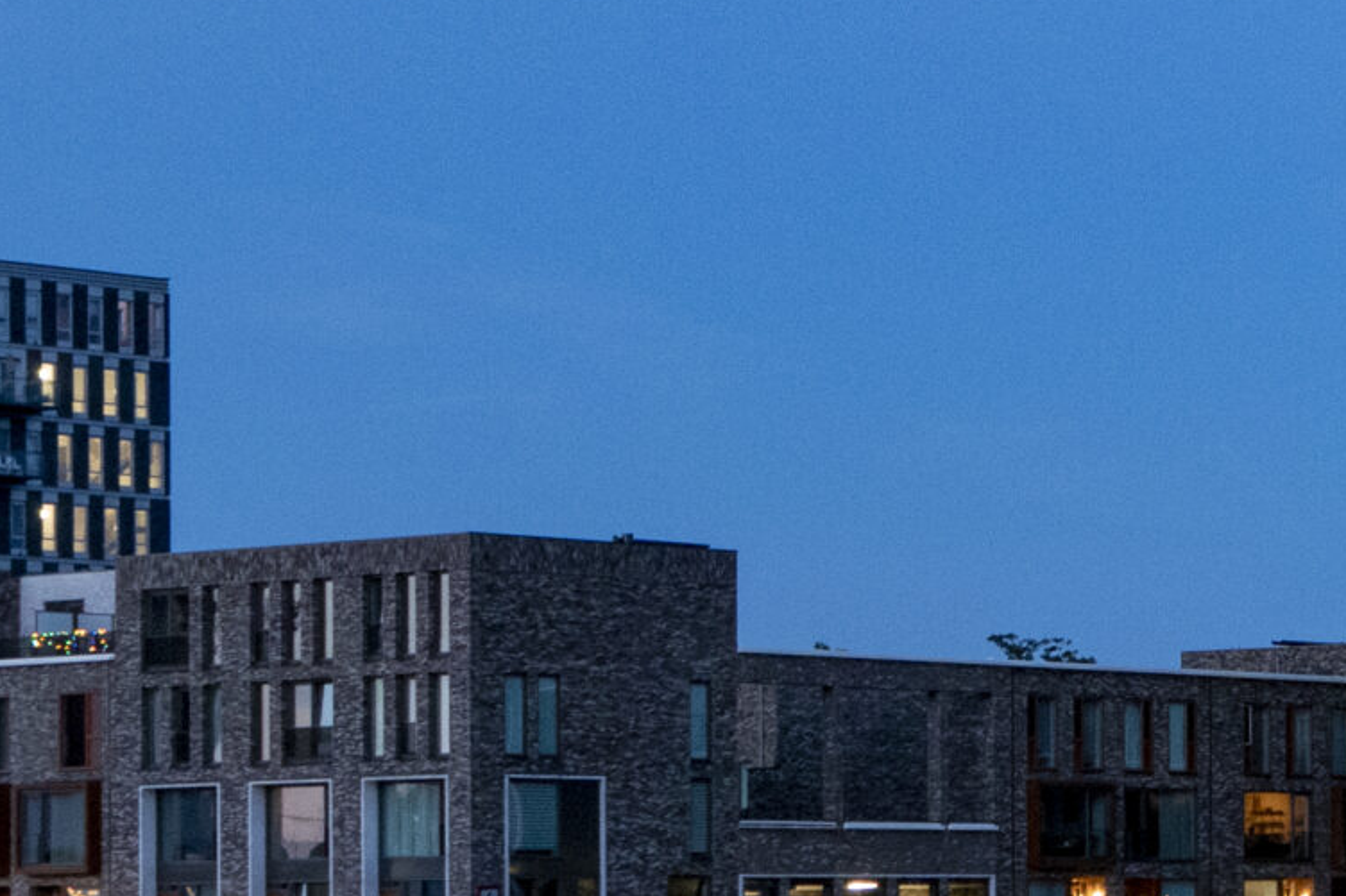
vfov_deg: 10.7
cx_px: 2100
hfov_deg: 14.9
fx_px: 4710
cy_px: -117
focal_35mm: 126
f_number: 3.2
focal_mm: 13.7
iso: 800
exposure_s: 1/20
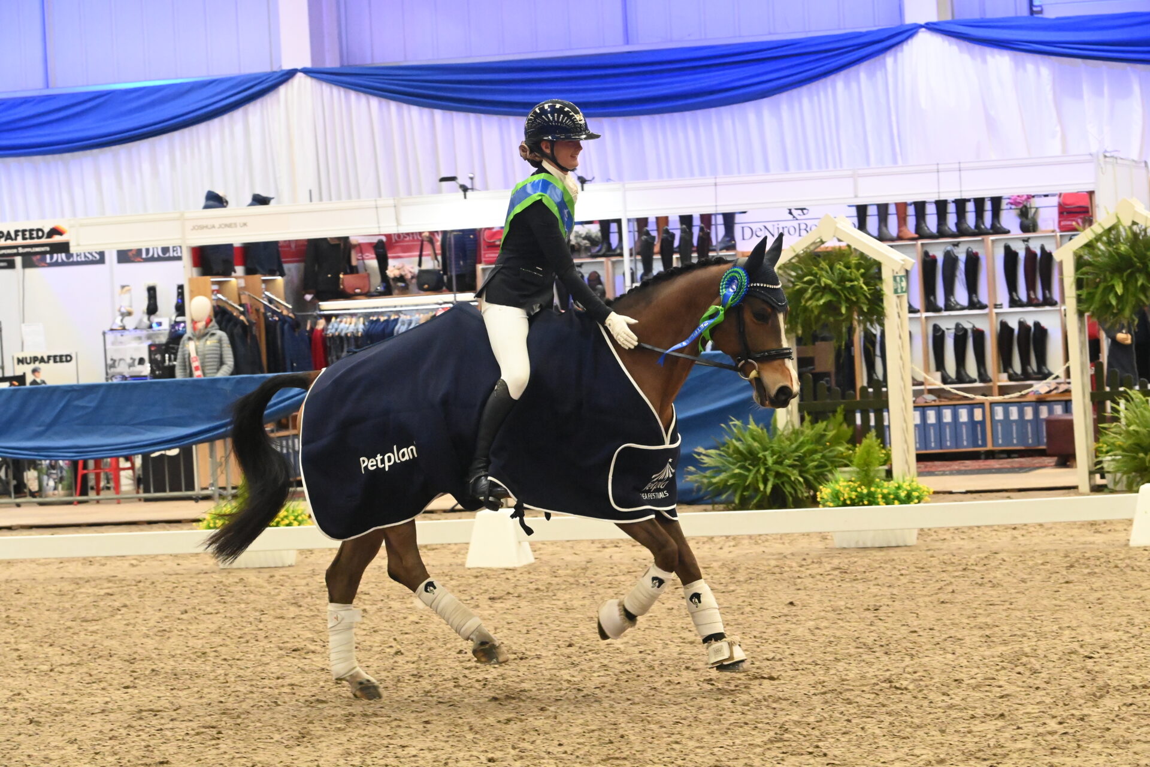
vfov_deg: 11.8
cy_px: 384
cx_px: 575
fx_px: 3705
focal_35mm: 116
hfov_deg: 17.6
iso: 20000
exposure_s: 1/640
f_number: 9
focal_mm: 116
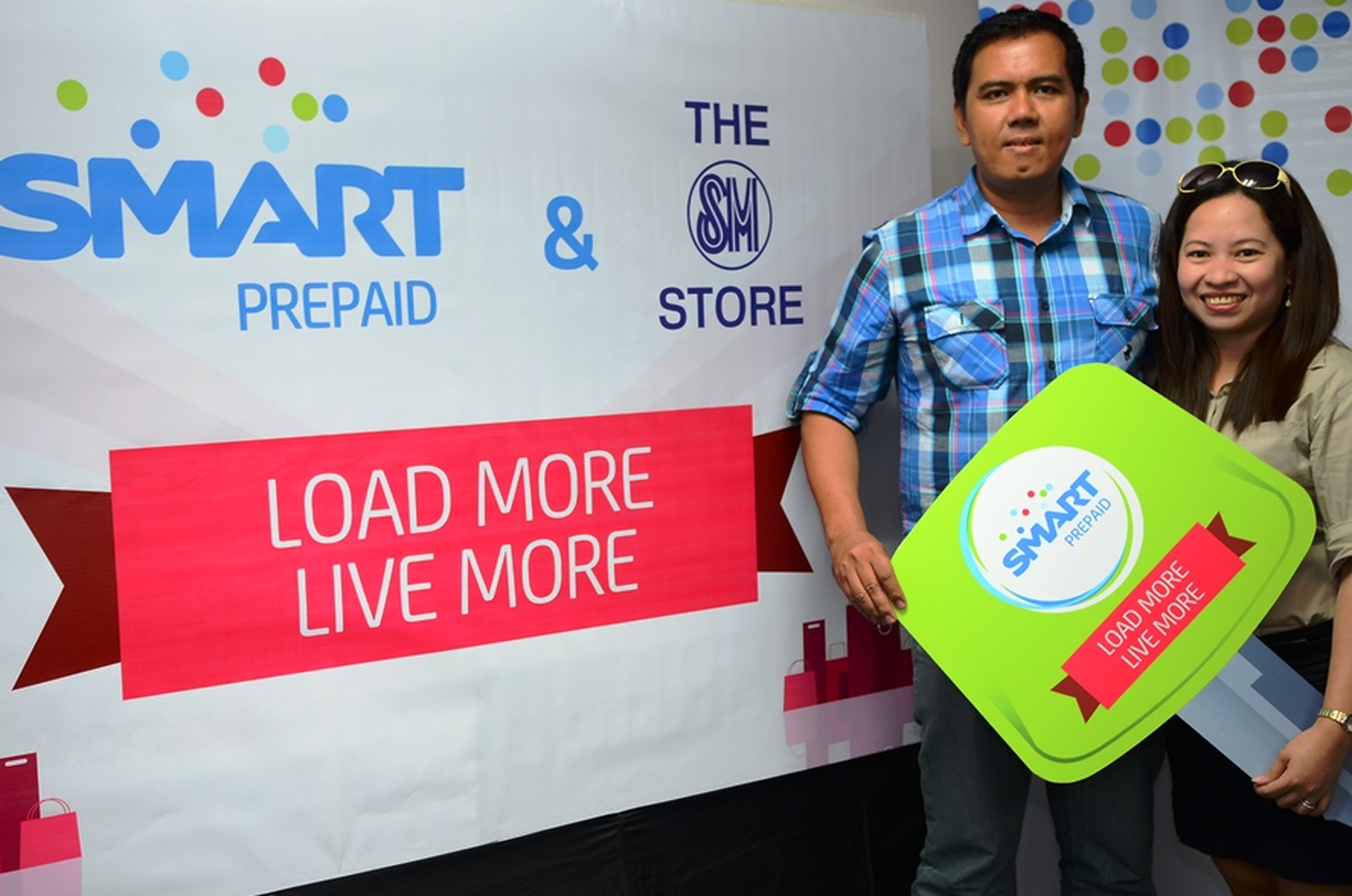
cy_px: 457
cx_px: 704
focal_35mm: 45
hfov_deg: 43.7
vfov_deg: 29.8
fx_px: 1687
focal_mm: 28
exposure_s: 1/25
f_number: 2.8
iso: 200
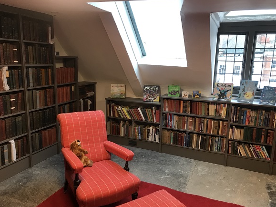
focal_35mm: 29
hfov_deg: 61.7
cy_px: 106
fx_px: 231
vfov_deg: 48.2
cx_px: 142
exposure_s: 1/33
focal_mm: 3.99
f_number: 1.8
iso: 32
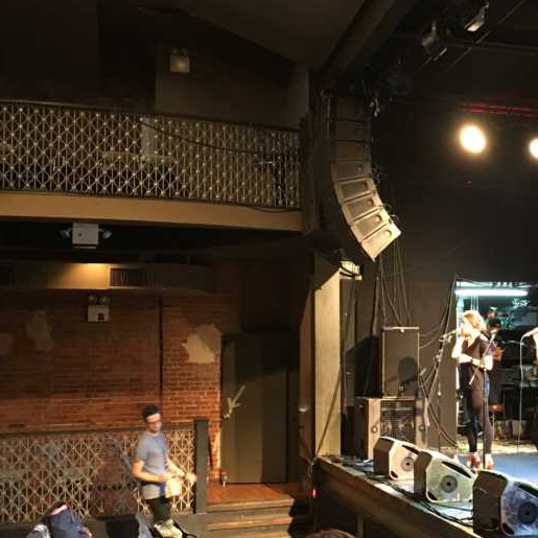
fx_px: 897
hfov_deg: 32.0
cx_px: 472
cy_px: 298
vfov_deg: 33.4
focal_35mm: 51
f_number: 2.2
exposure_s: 1/4
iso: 50
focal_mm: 4.15
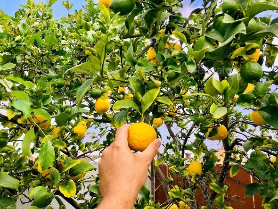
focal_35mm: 28
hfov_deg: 63.4
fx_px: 225
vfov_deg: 49.8
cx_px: 139
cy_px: 104
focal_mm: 3.99
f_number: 1.8
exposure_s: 1/699
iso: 20
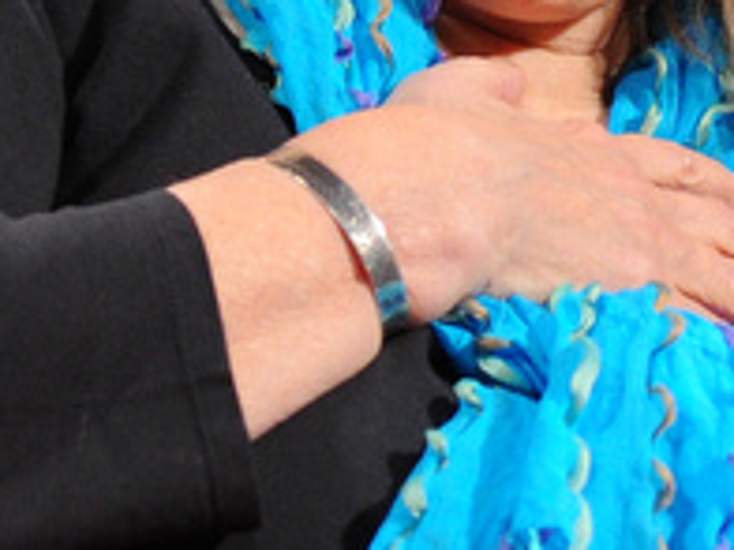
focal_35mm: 439
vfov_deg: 3.4
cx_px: 888
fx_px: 9309
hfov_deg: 4.5
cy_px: 142
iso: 3200
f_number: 3.5
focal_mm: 70
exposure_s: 1/320
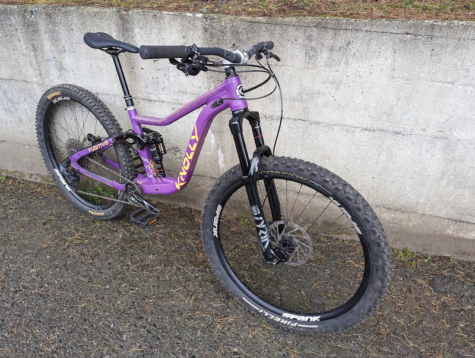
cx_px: 238
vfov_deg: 56.9
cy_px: 179
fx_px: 330
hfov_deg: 71.5
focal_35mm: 24
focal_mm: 6.81
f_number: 1.85
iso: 63
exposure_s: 1/23.8
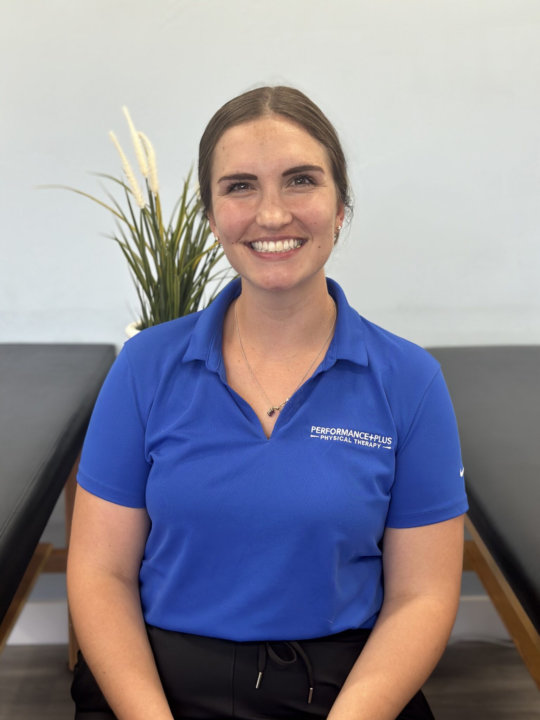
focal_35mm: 48
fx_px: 998
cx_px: 270
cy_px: 360
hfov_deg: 30.3
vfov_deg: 39.7
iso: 100
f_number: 1.78
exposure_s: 1/60
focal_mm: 6.86
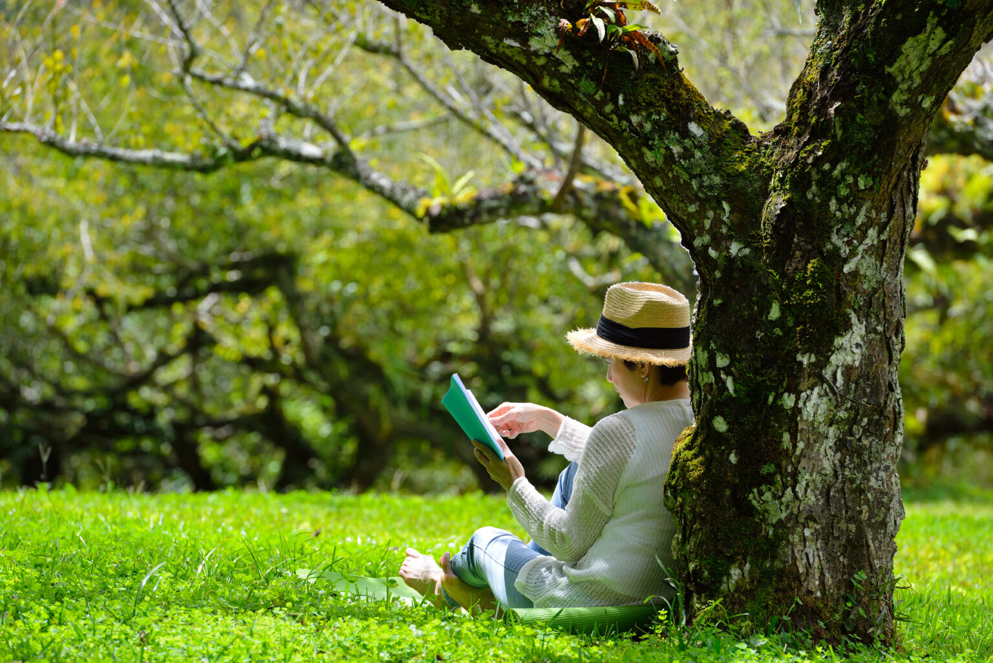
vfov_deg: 6.9
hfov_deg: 10.3
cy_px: 332
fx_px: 5518
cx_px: 496
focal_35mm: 200
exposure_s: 1/160
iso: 100
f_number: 5.6
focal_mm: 200
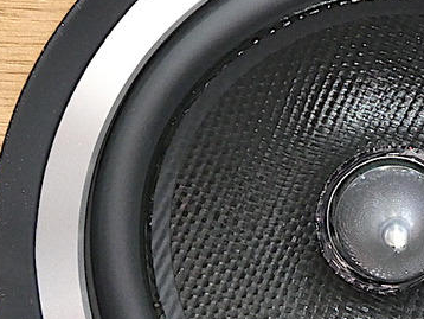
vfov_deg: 4.1
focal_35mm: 362
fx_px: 4437
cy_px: 249
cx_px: 391
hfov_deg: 5.5
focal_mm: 24.2
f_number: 8
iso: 400
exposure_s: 1/2.5
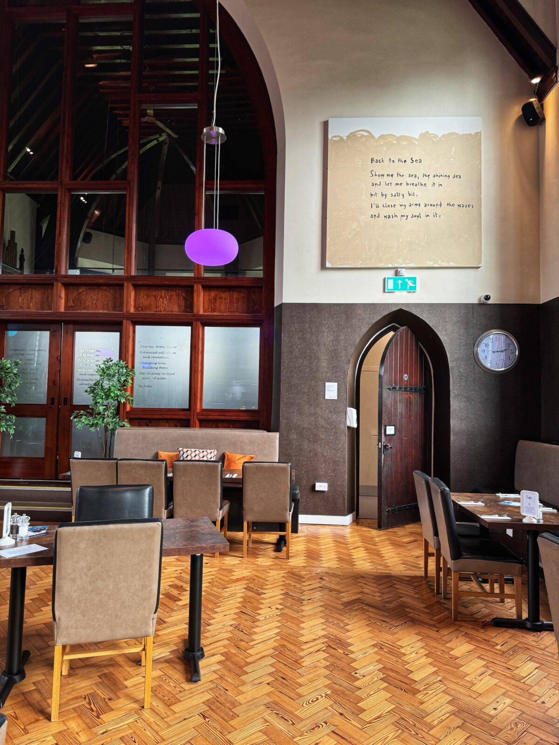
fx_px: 517
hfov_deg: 56.8
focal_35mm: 24
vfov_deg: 71.6
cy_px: 372
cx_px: 280
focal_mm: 6.76
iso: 125
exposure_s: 1/72
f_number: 1.78
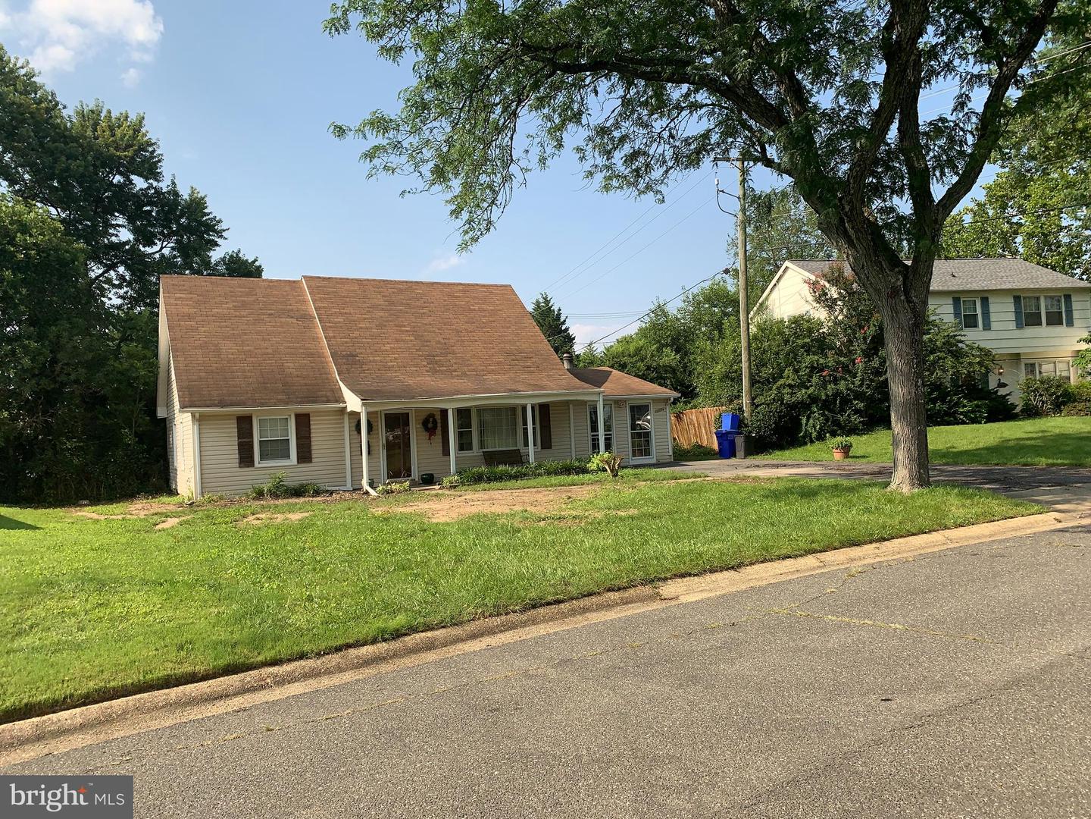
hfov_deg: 67.3
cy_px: 410
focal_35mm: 26
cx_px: 546
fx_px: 819
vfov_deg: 53.1
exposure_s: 1/2364
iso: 25
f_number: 1.8
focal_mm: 4.25
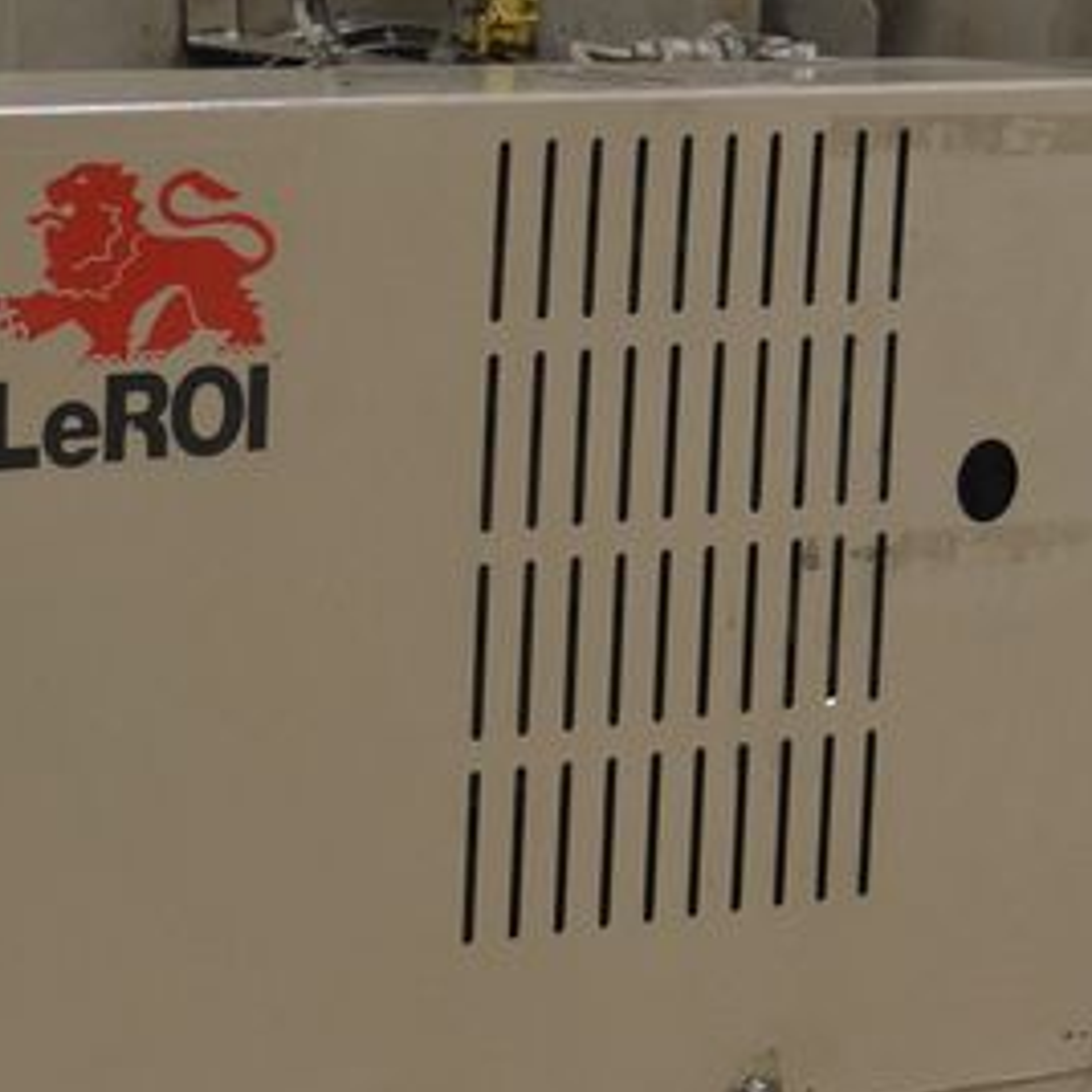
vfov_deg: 10.1
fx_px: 6103
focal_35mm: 171
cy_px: 1178
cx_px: 108
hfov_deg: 10.2
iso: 400
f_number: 4.2
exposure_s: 1/25
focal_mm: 26
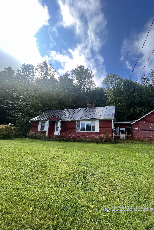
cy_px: 117
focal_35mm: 14
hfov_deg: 80.8
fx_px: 90
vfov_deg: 104.3
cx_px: 86
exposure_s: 1/579
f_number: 1.8
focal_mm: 1.57
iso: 32
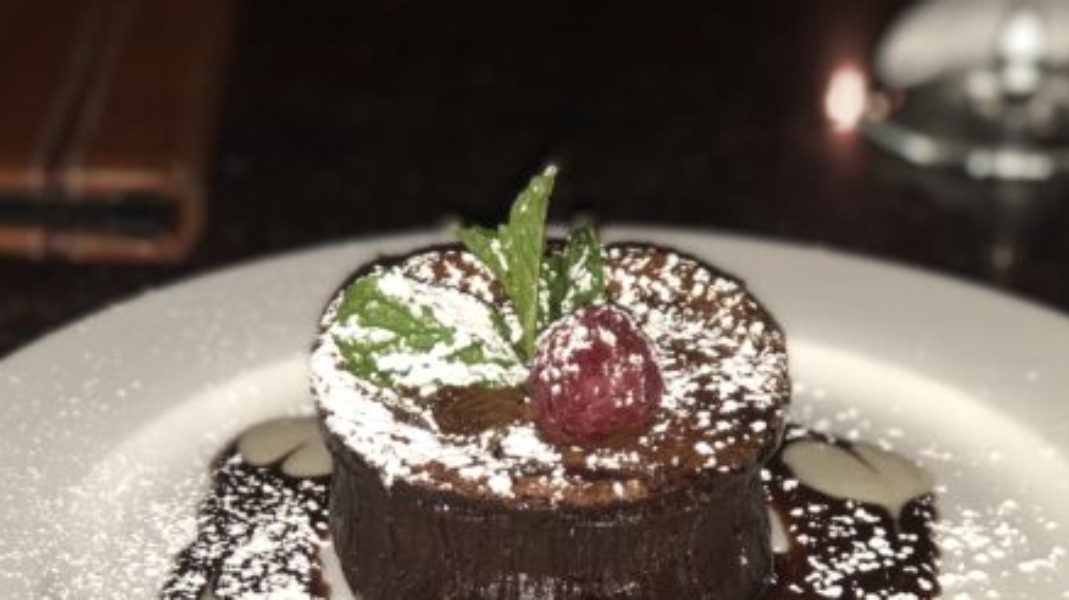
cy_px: 532
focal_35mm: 106
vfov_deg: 11.3
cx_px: 567
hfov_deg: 20.2
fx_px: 3004
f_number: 2.8
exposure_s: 1/30
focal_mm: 6.6
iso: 64
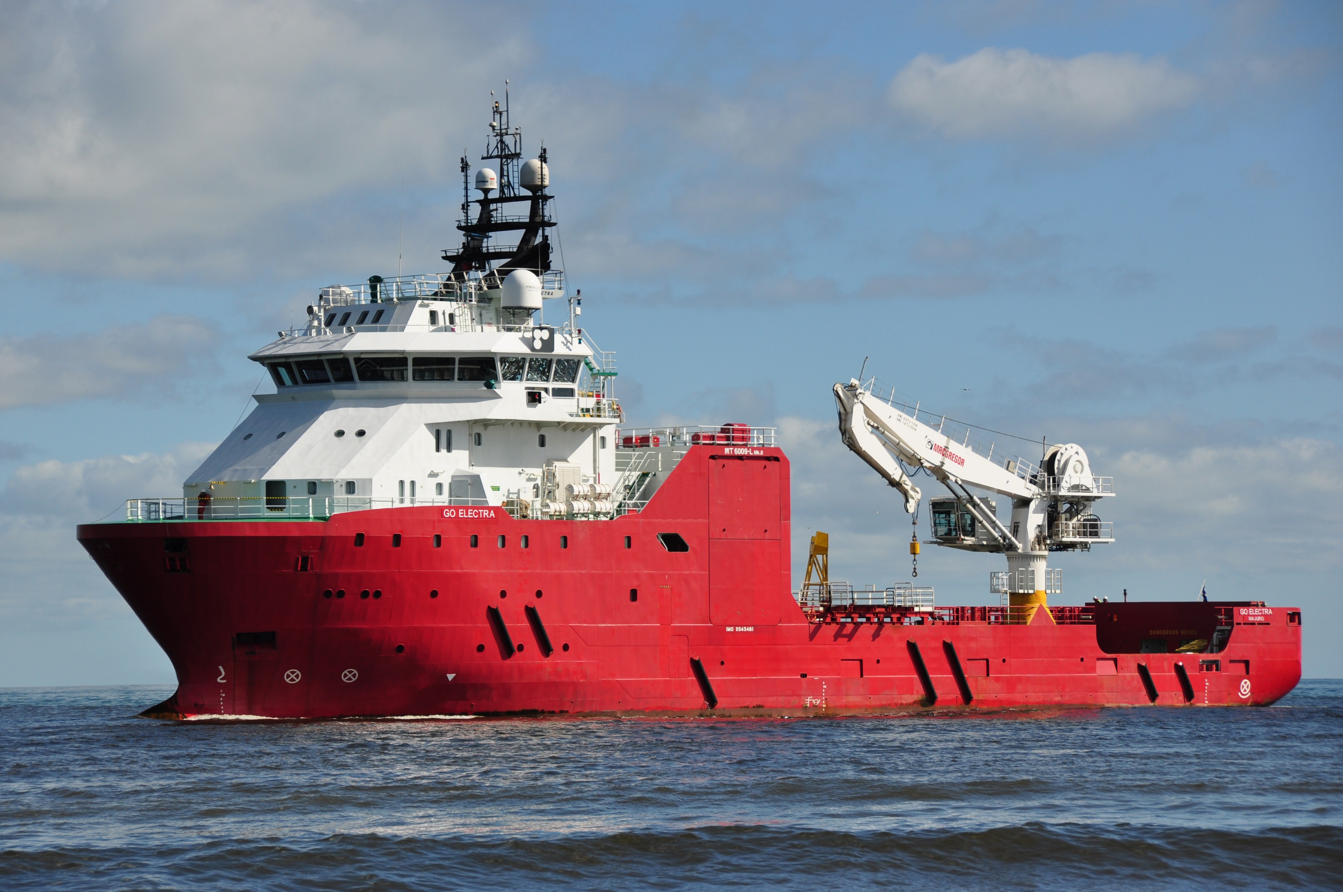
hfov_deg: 14.4
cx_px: 672
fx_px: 5310
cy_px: 446
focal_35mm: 142
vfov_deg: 9.6
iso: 200
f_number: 8
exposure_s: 1/1000
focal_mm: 95
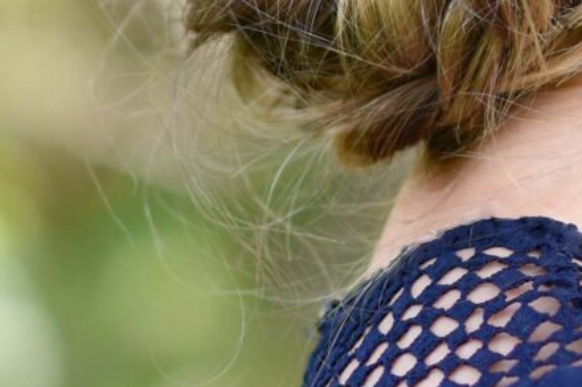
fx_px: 9588
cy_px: -166
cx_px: 1087
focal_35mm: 593
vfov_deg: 2.3
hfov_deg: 3.5
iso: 100
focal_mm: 85
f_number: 2.5
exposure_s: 1/320
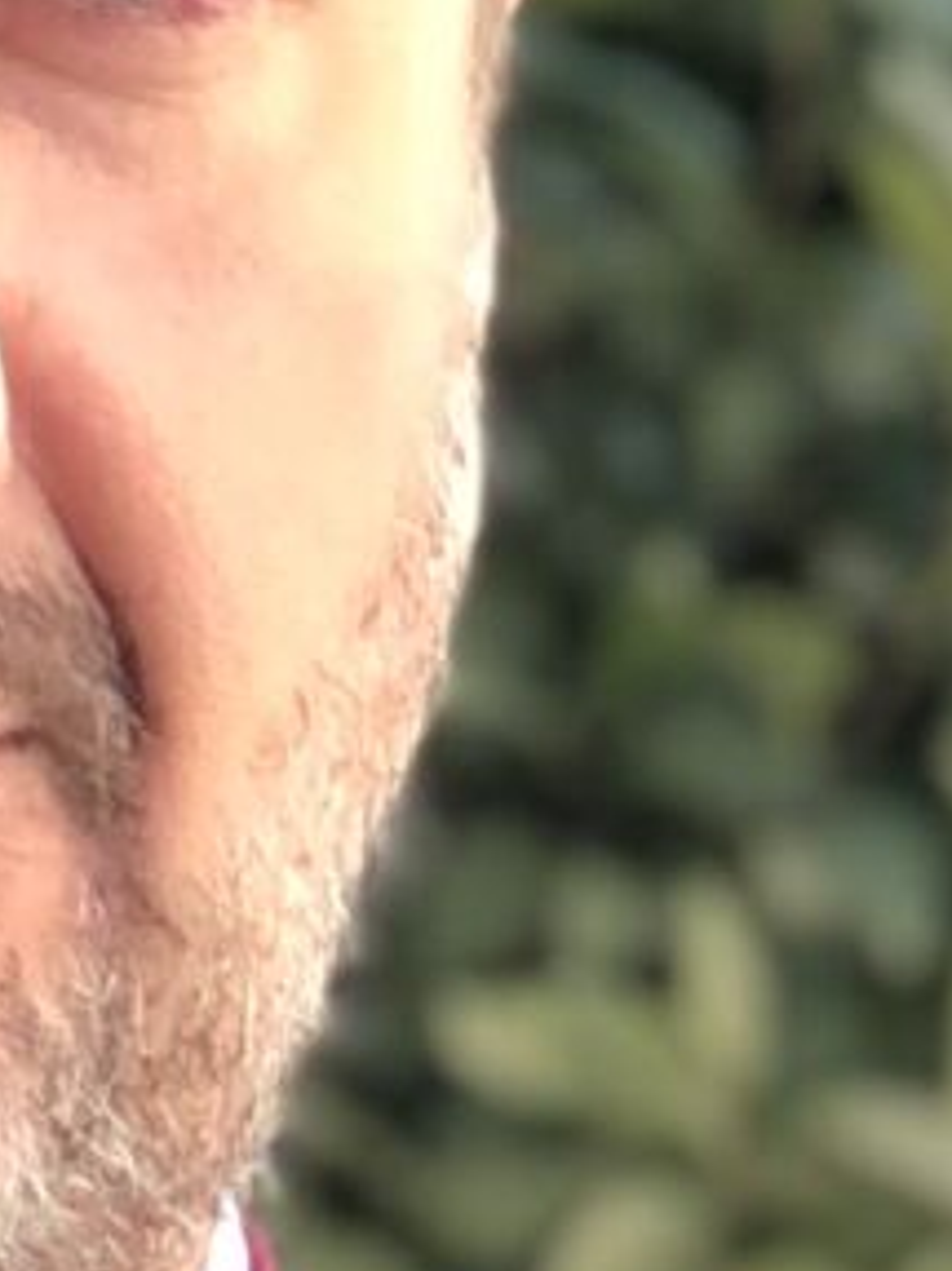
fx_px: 14935
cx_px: -385
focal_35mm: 407
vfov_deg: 4.8
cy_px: 2608
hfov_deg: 3.6
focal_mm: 6.6
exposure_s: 1/30
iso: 20
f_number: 2.8
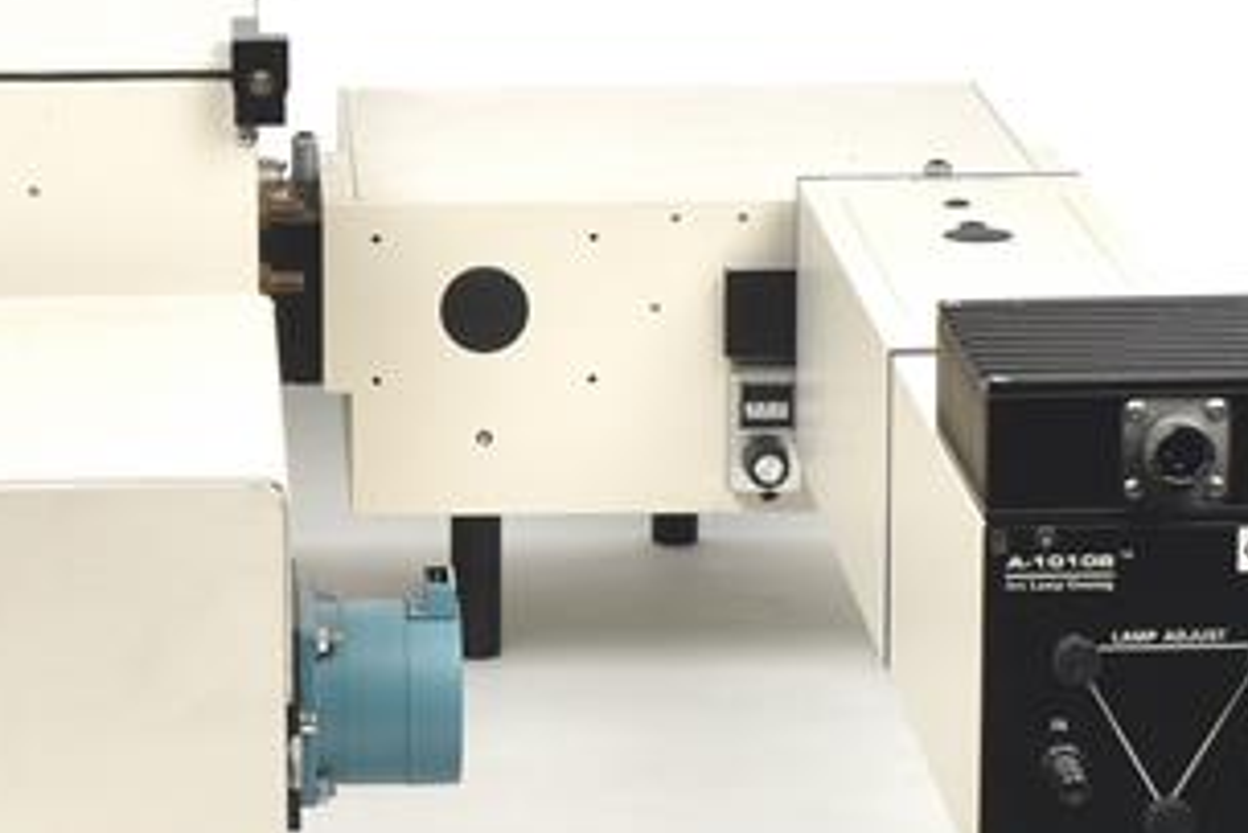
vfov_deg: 18.4
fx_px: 2566
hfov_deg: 26.7
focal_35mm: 74
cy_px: 460
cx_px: 222
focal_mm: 25
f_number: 10
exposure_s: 1/200
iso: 100
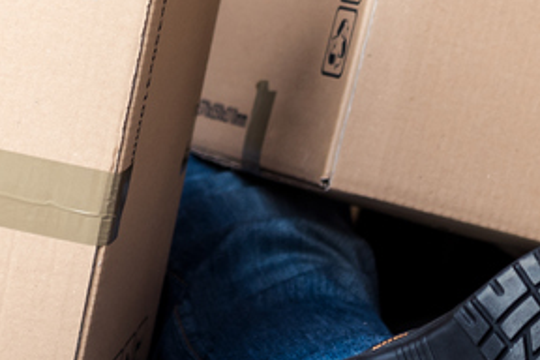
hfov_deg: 5.2
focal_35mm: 392
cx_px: -92
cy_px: -187
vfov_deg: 3.5
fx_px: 5880
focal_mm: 90
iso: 320
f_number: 3.2
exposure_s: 1/320
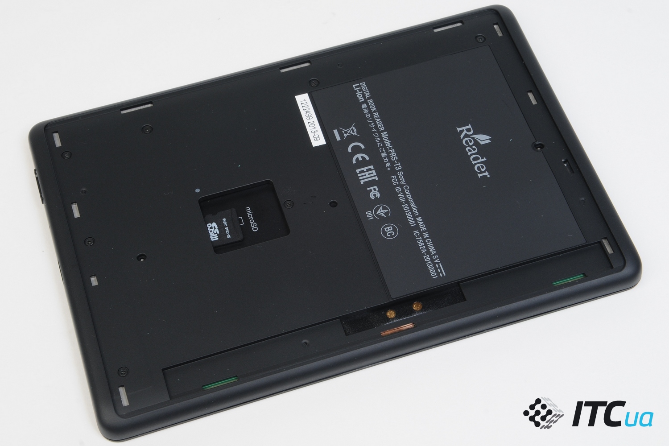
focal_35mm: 57
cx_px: 334
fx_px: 1059
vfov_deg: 23.8
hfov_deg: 35.1
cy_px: 223
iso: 200
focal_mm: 38
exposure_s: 1/100
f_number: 16
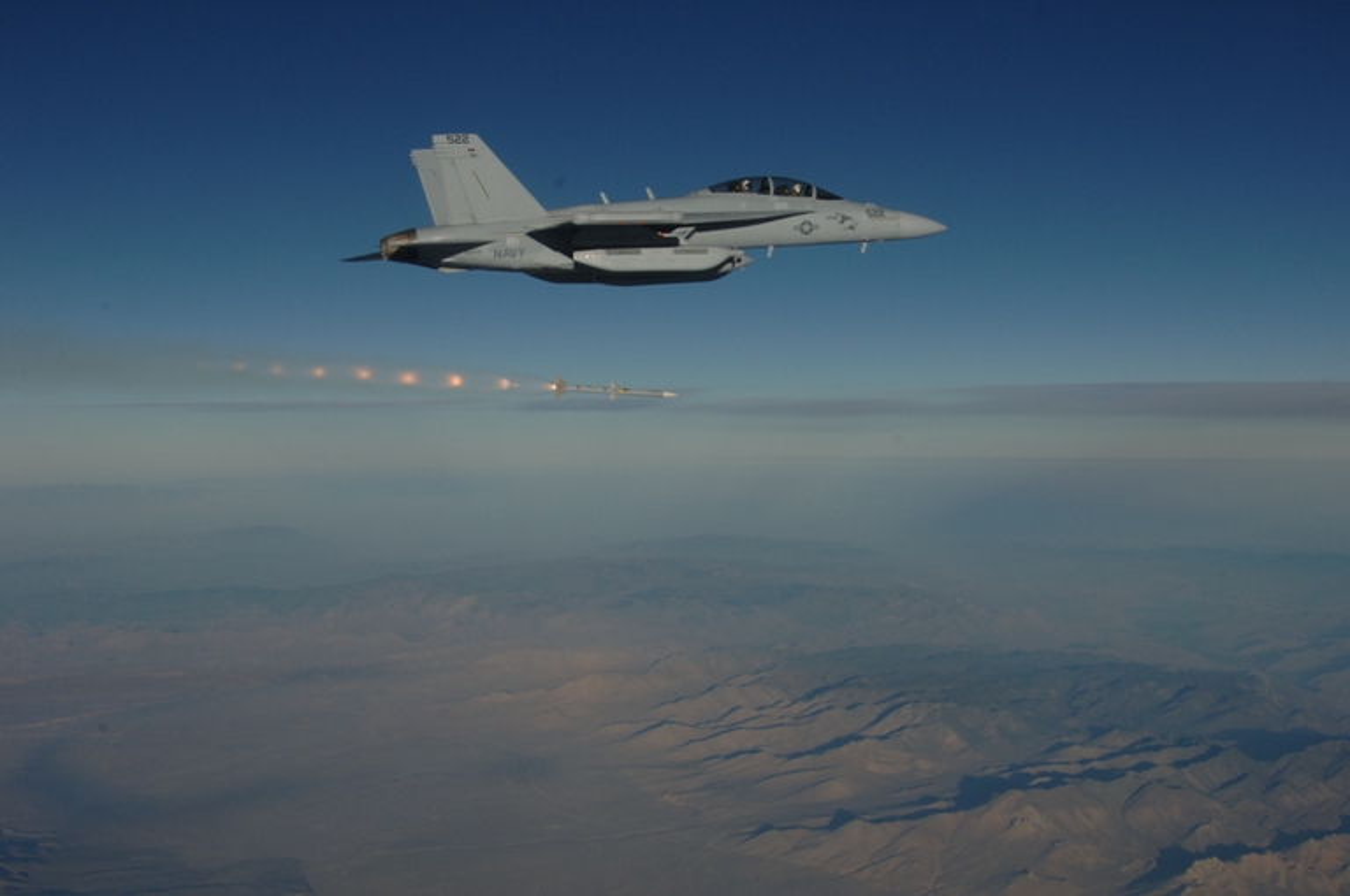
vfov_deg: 25.7
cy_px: 448
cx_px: 675
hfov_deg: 37.9
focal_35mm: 52
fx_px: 1966
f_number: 13
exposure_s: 1/750
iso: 400
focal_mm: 35
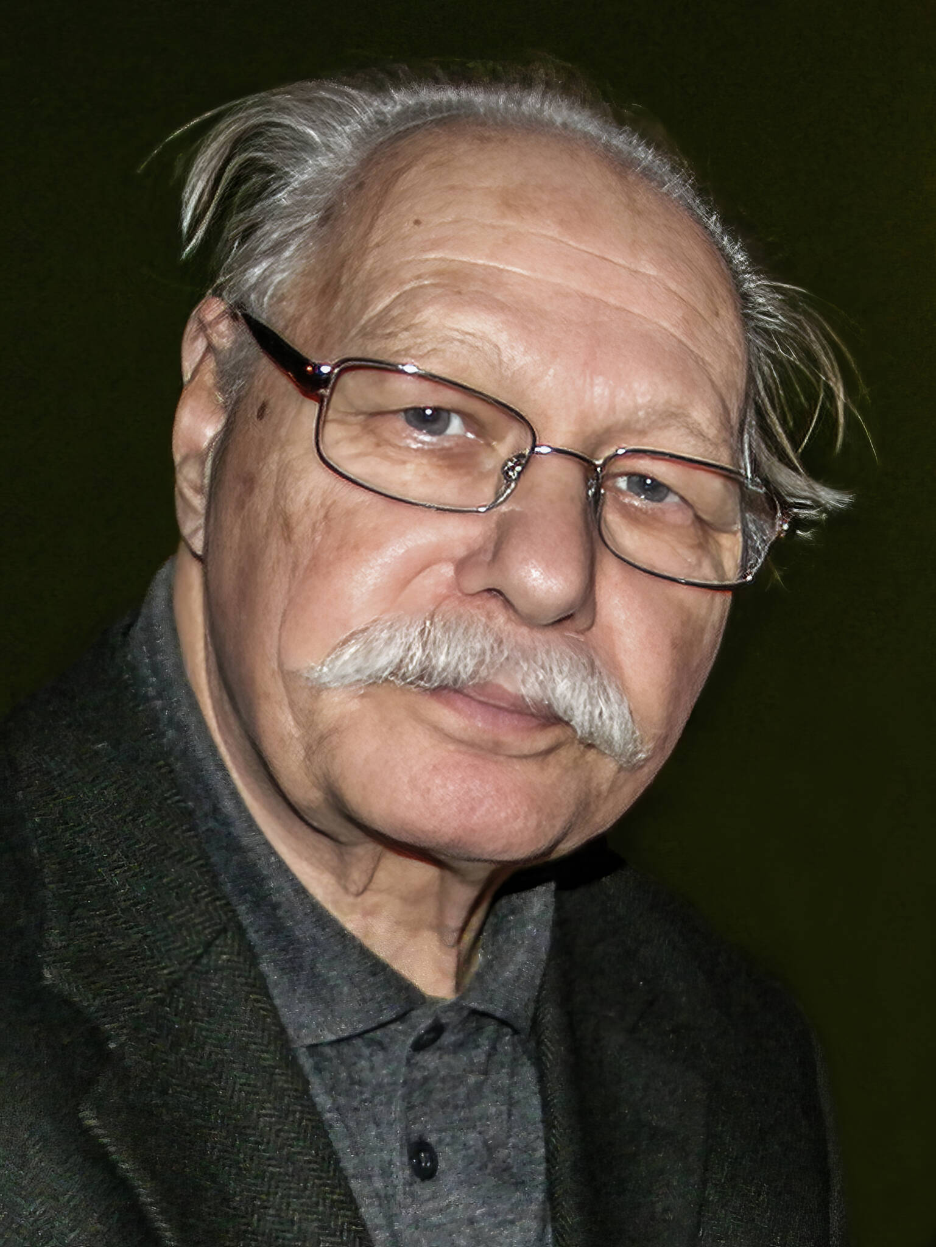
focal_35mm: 28
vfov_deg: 63.4
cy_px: 624
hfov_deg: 49.8
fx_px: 1009
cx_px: 468
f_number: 3.5
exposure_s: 1/25
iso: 200
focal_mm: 5
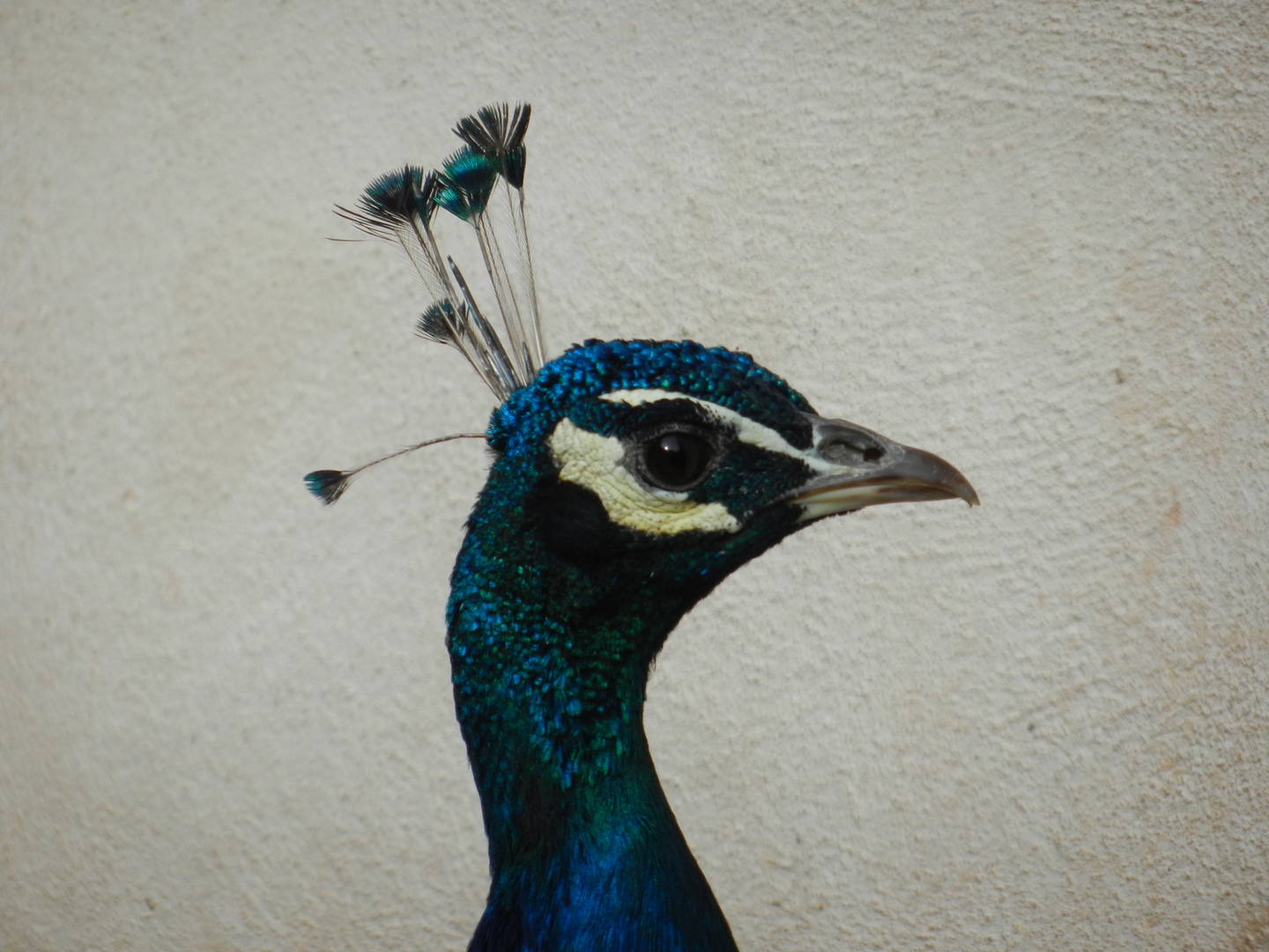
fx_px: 16497
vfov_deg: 3.3
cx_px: 634
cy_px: 476
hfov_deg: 4.4
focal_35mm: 450
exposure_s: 1/500
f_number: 5.9
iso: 160
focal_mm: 81
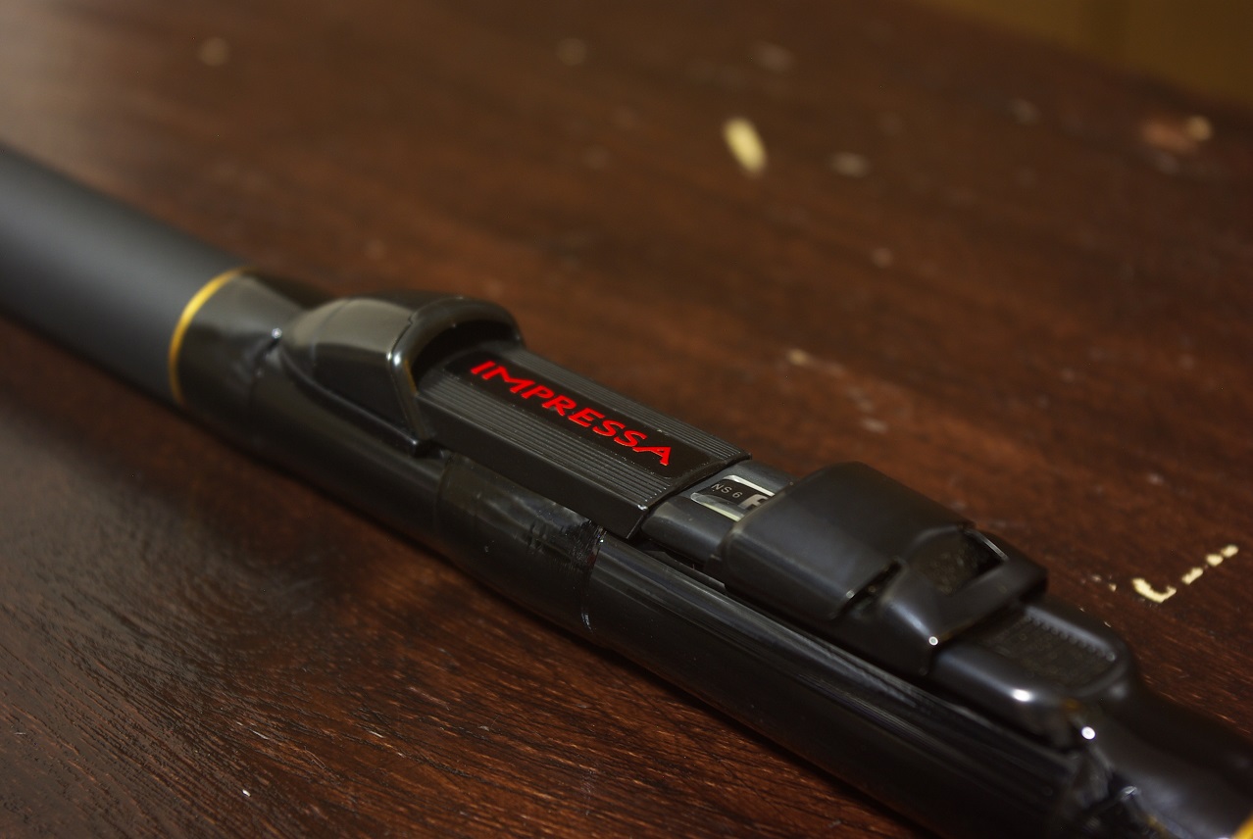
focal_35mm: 75
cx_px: 626
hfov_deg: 27.0
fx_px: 2614
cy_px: 420
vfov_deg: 18.2
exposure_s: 4
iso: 100
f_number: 8
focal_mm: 50
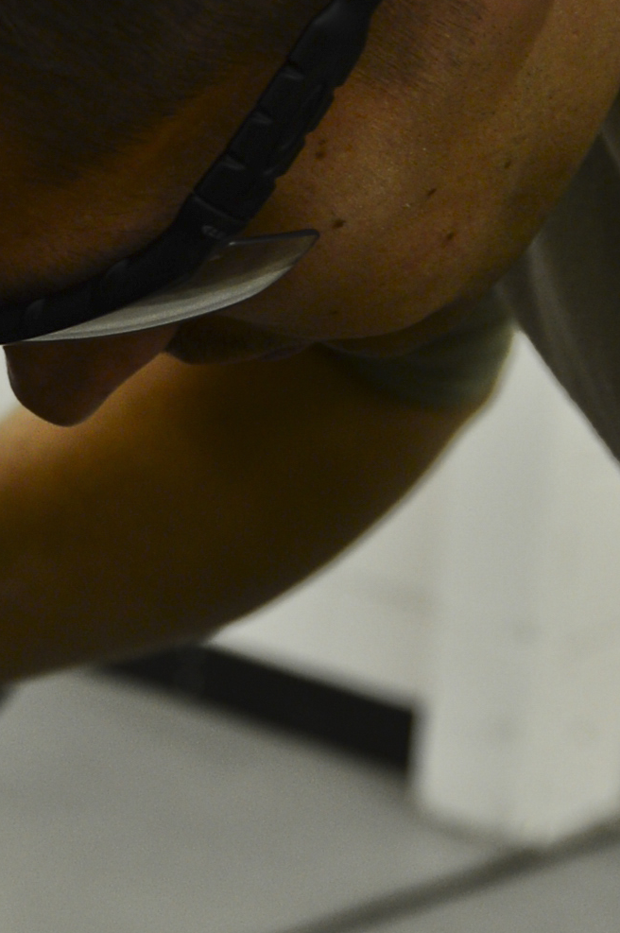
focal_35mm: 131
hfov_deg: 10.2
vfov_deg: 15.6
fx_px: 3391
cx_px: -250
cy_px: 311
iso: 1000
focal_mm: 35
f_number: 5.6
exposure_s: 1/160
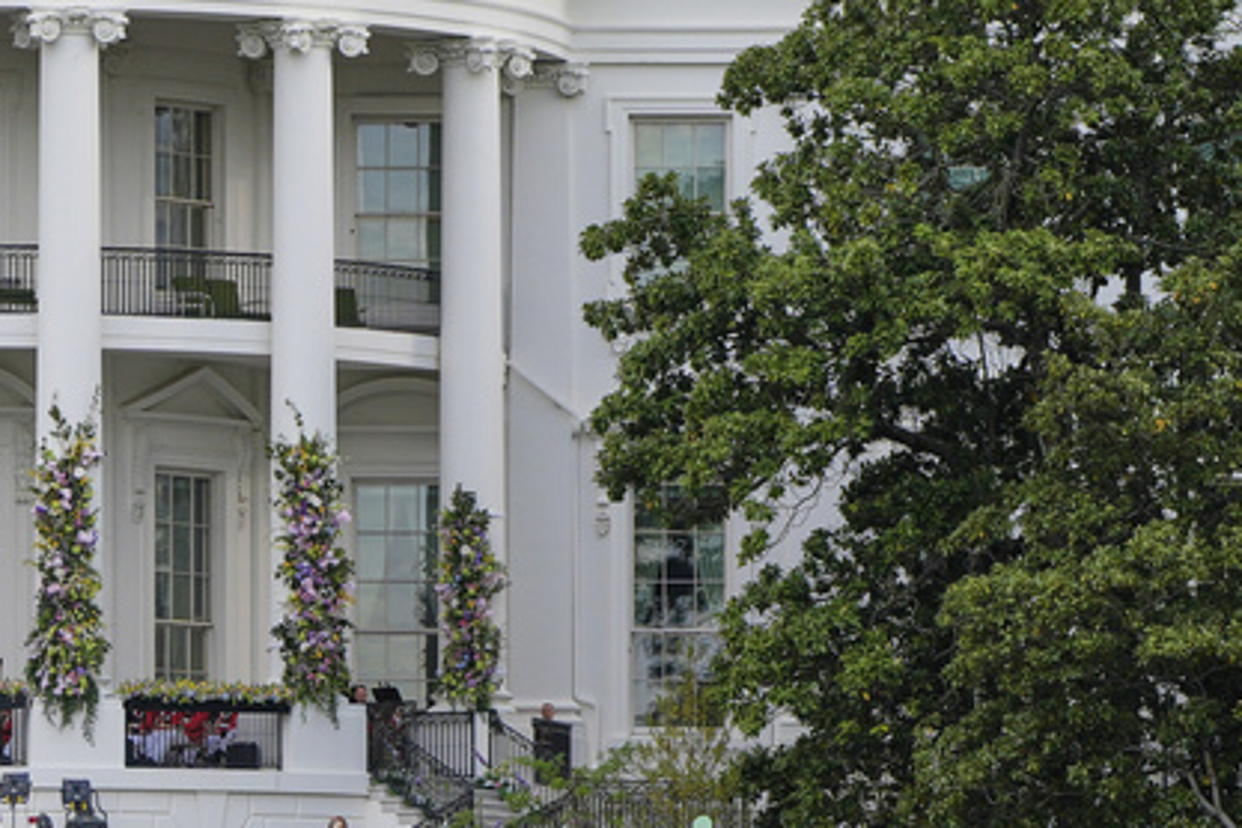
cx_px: -211
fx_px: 11936
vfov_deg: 4.0
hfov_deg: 5.9
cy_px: 728
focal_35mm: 346
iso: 400
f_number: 5.6
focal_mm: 141
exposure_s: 1/640
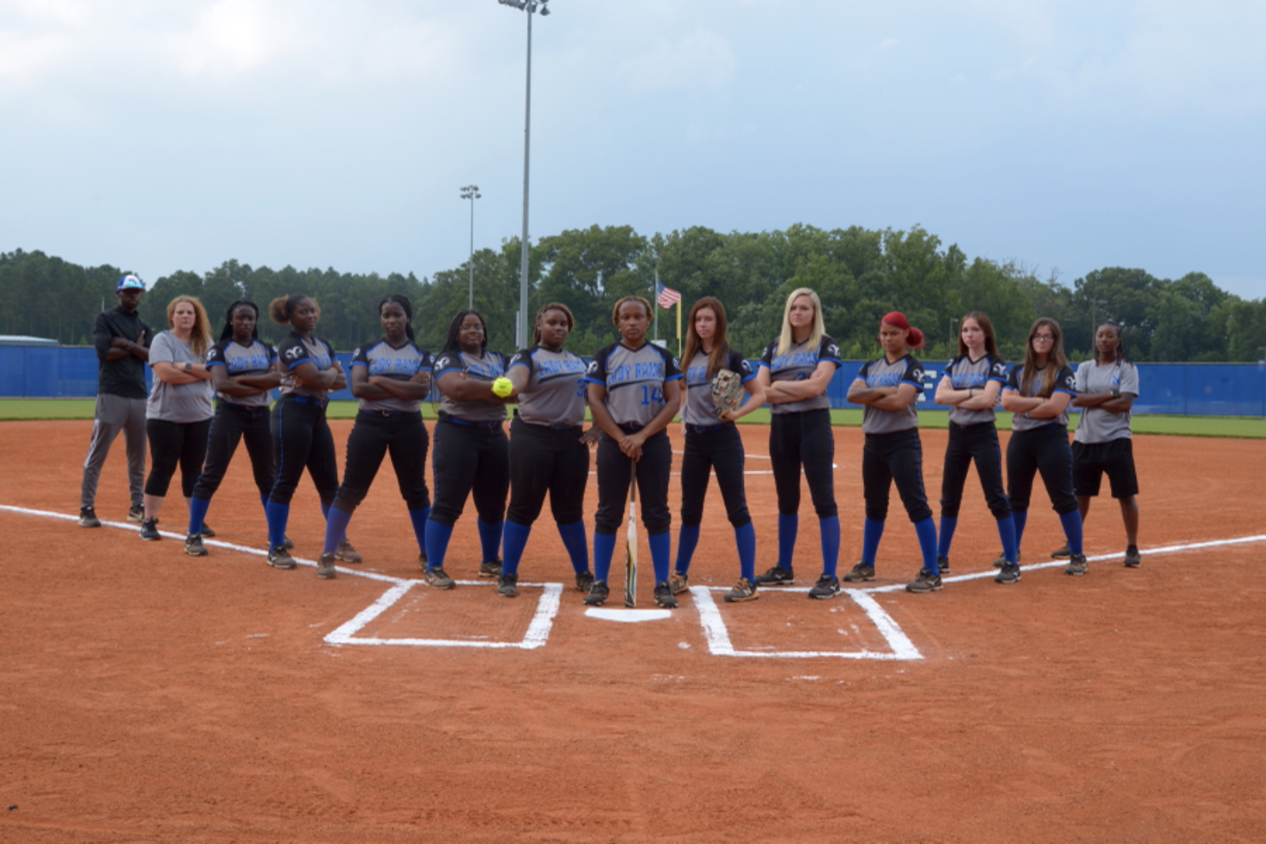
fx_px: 1231
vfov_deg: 37.9
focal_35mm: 35
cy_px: 422
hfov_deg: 54.4
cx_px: 633
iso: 200
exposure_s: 1/125
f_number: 10
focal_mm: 35
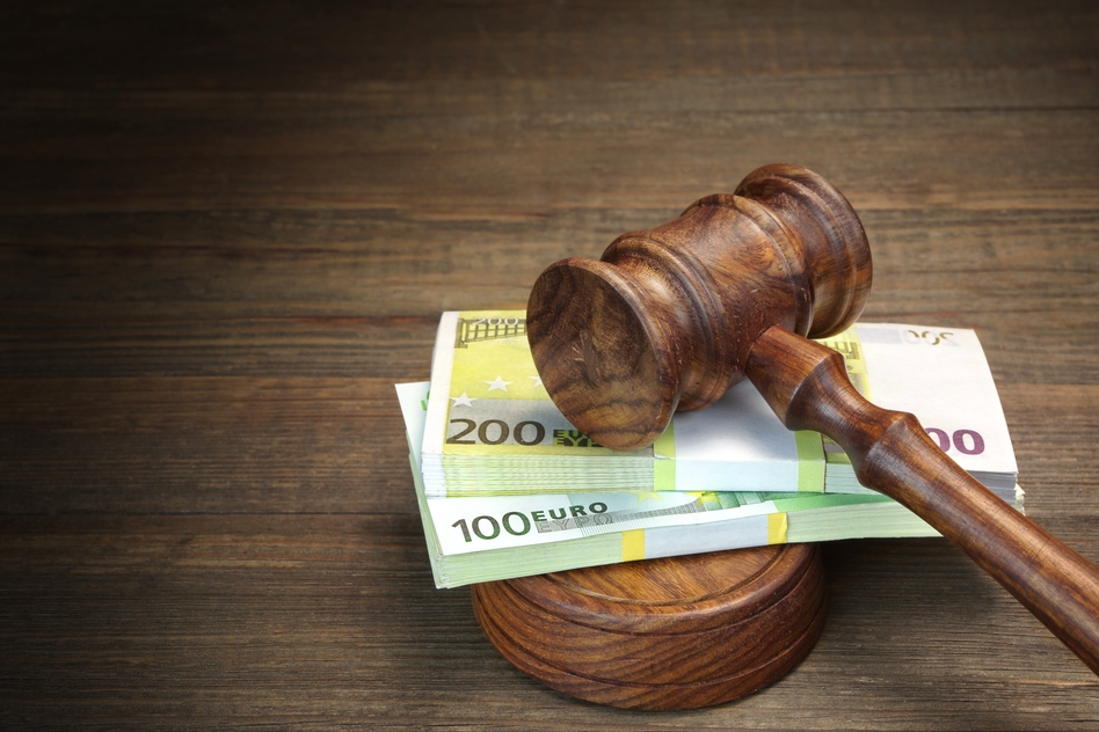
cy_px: 366
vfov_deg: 20.2
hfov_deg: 29.9
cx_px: 550
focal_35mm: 68
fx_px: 2060
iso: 100
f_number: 11
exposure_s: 1/3
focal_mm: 45
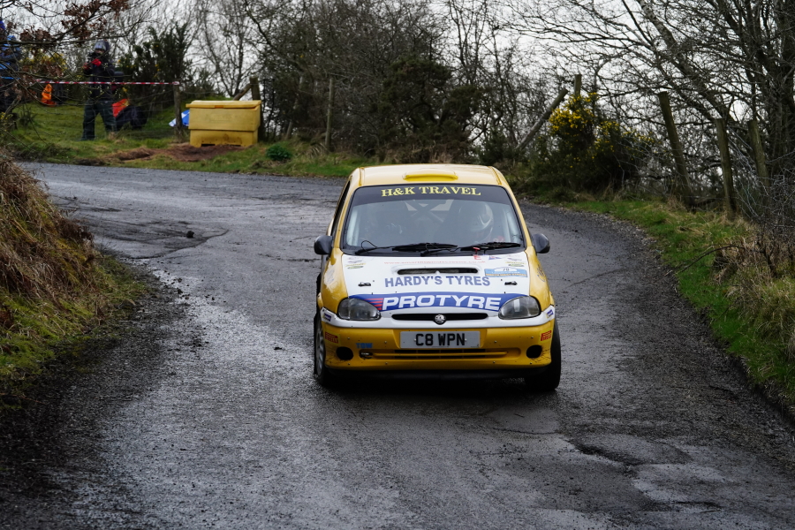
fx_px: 2606
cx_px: 398
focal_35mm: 118
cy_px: 265
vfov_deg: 11.6
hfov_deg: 17.3
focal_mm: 118
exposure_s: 1/400
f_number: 6.3
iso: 2000
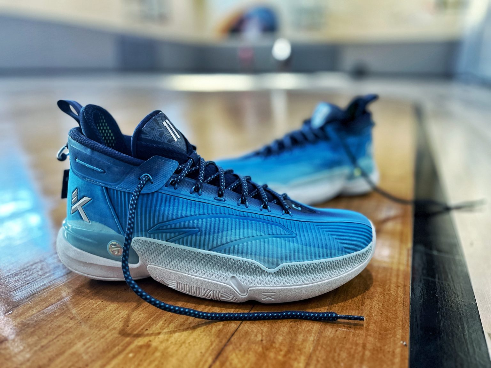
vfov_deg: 53.1
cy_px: 184
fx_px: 369
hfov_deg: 67.3
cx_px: 246
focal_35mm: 26
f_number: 1.6
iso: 125
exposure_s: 1/60
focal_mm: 5.1
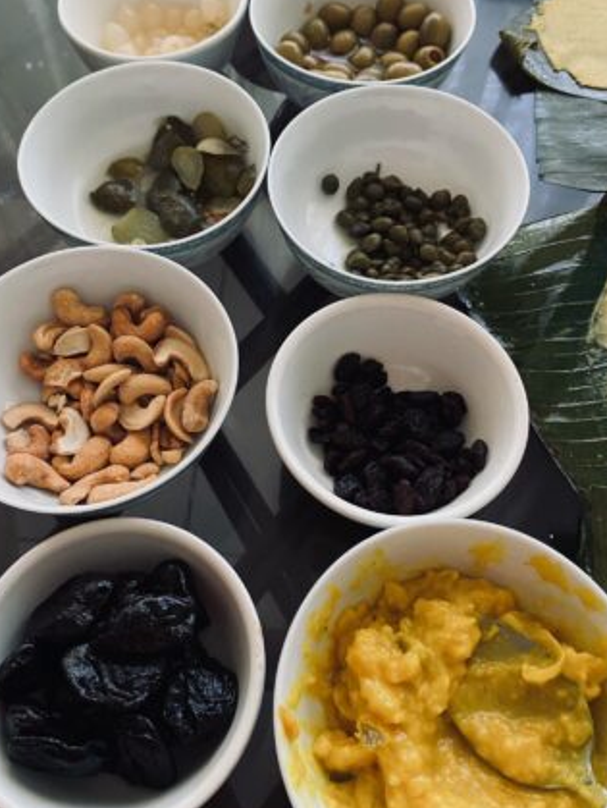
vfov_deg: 58.3
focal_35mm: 31
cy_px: 384
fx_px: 724
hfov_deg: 45.4
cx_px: 275
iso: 320
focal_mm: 4.25
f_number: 1.8
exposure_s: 1/60
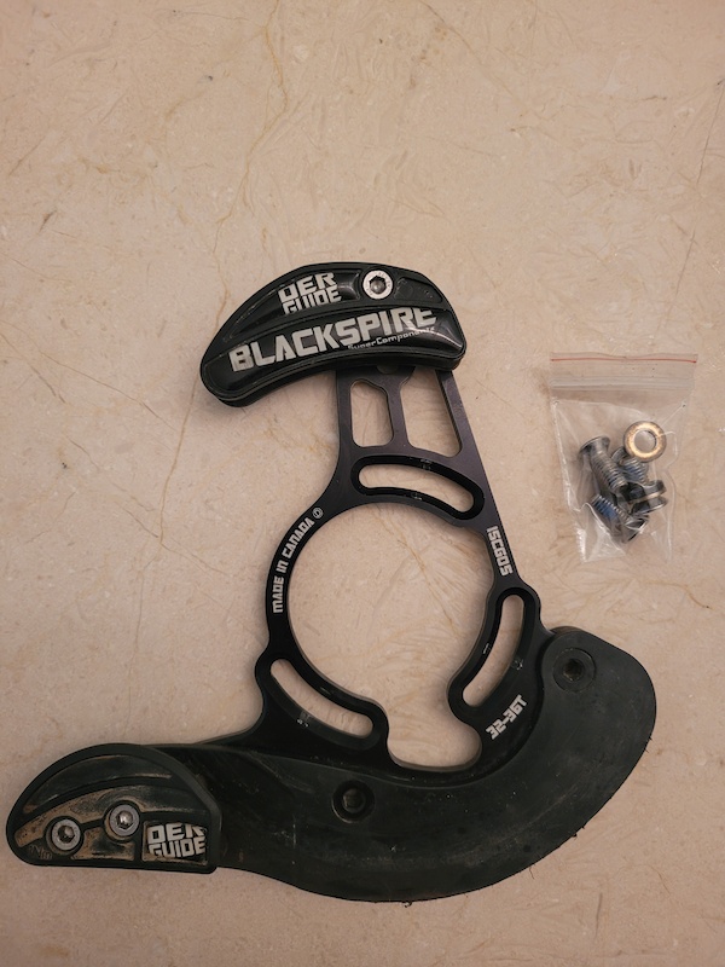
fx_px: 726
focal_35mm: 26
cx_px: 362
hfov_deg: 53.1
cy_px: 484
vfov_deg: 67.3
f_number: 1.8
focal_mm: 5.4
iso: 200
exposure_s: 1/40
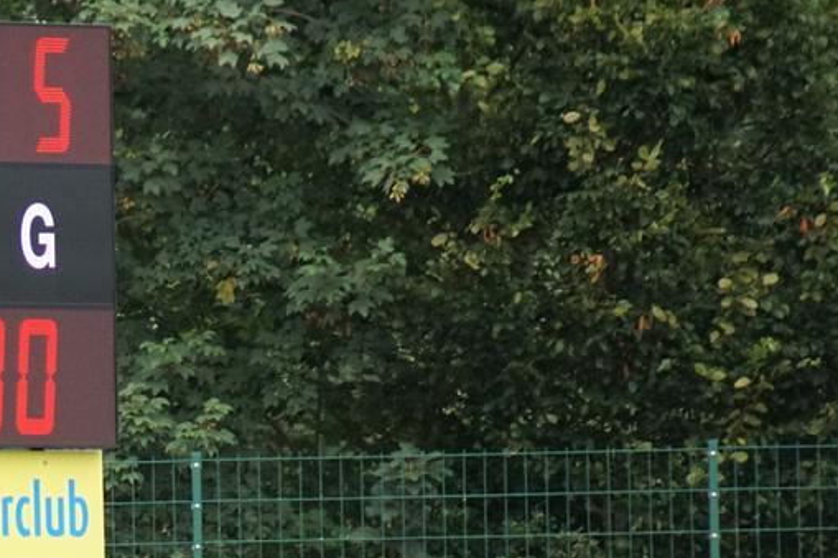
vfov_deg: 1.4
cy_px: 323
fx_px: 23455
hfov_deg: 2.0
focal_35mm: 1008
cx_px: -26
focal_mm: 300
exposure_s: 1/2000
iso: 2500
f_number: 5.6
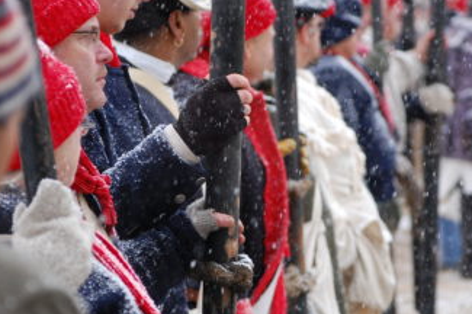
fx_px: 3628
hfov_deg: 7.4
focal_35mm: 277
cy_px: 133
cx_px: 211
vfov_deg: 5.0
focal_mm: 100
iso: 800
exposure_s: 1/200
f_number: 4.5
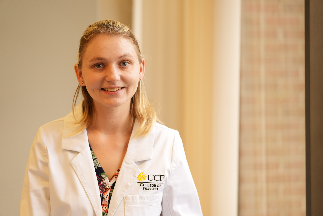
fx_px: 1077
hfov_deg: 17.1
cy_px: 108
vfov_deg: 11.4
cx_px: 162
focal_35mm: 120
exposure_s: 1/400
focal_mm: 120
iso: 500
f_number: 2.8
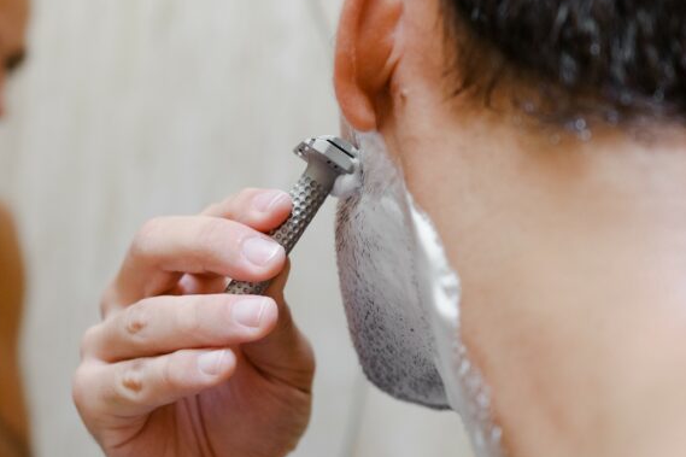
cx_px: 211
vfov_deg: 21.5
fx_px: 1200
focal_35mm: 63
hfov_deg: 31.6
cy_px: 161
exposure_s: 1/160
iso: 1250
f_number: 2.8
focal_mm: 35
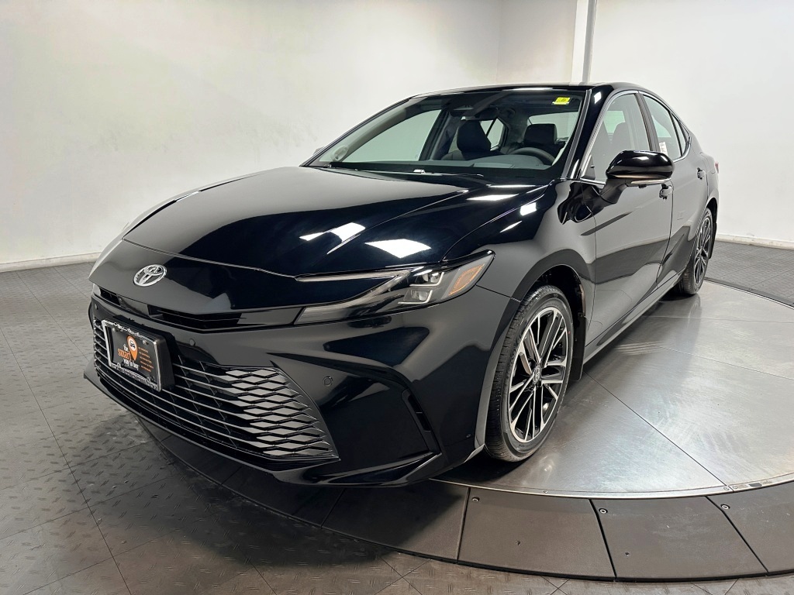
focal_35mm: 24
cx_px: 397
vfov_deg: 56.8
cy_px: 298
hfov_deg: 71.6
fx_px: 550
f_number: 1.78
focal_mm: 6.86
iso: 400
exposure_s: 1/60
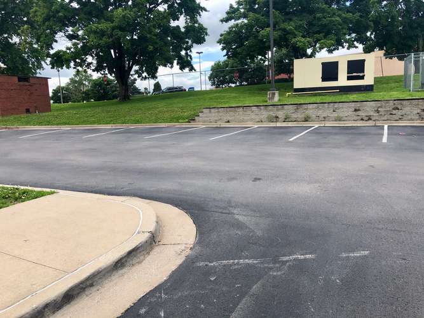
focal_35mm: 28
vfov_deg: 49.7
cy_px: 159
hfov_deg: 63.5
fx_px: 343
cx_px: 212
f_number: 1.8
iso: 20
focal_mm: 4
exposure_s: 1/1312
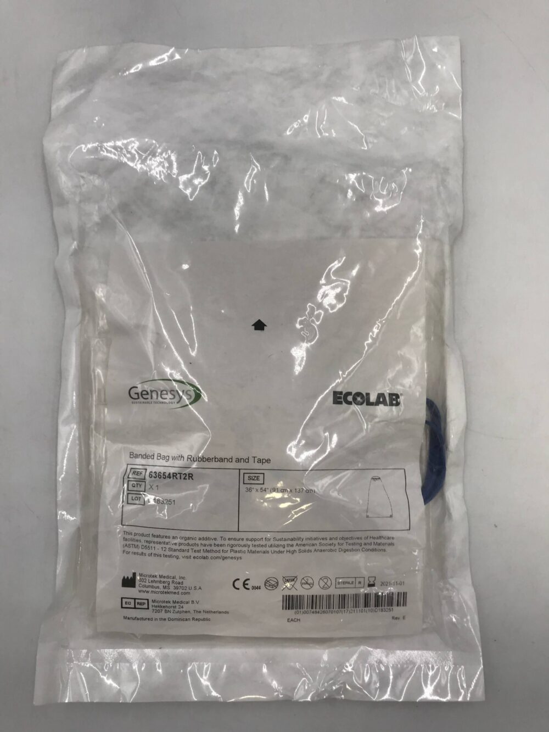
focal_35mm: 28
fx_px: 592
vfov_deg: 63.4
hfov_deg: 49.8
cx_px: 274
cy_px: 366
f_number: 1.8
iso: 20
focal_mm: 3.99
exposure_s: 1/60
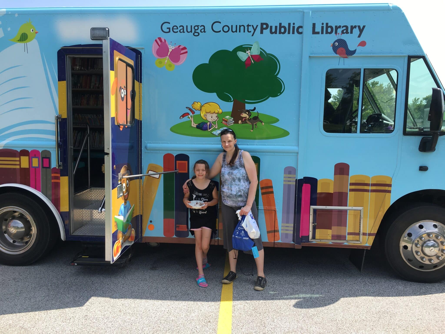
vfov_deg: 48.2
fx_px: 373
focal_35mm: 29
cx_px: 222
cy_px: 167
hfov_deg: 61.7
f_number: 2.2
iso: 25
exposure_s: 1/635
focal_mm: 4.15
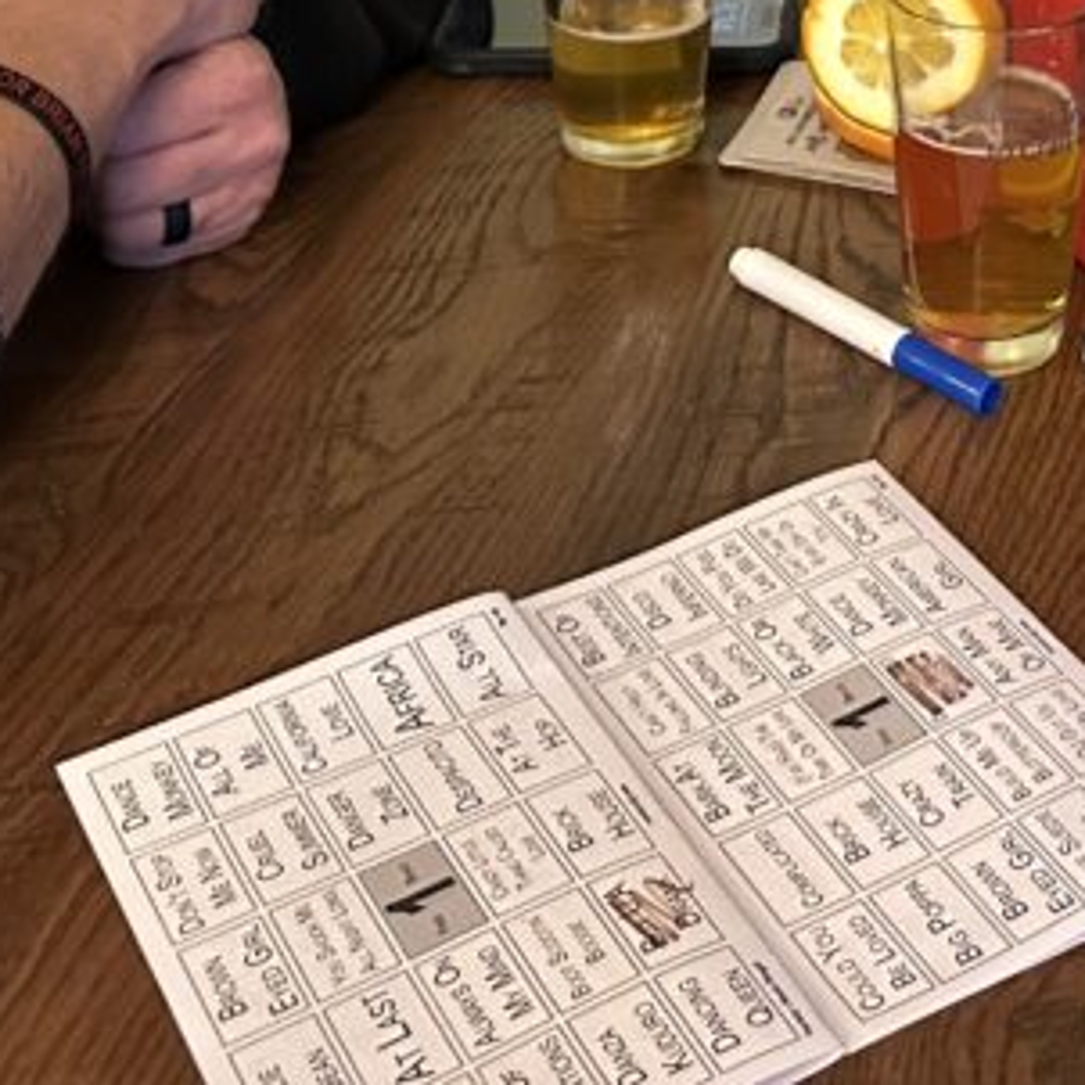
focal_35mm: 72
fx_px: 2553
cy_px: -291
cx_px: 1071
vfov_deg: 21.8
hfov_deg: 23.1
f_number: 1.78
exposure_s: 1/30
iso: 800
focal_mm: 6.86
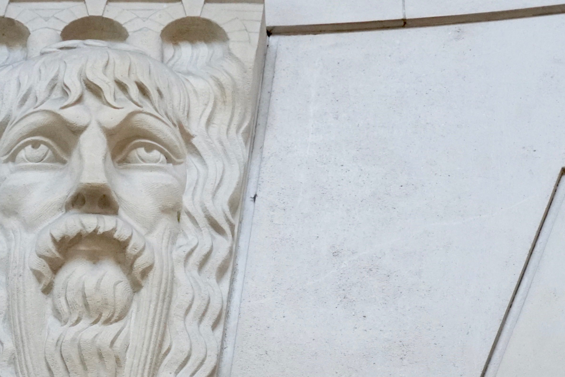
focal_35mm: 272
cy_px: 276
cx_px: 91
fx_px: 4269
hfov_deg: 7.6
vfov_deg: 5.1
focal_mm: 74
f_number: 5.6
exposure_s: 1/160
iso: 1250
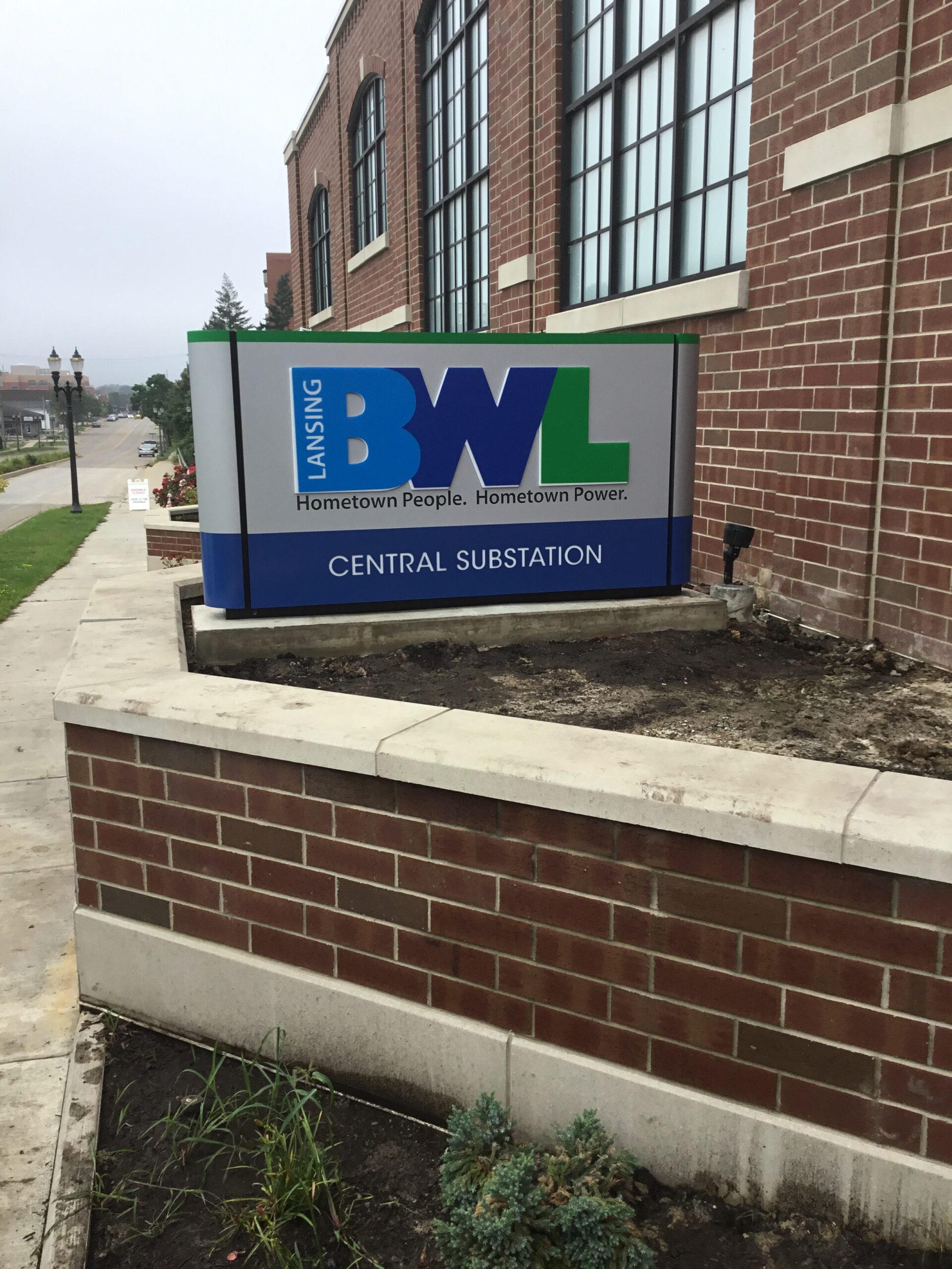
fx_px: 1137
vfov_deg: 58.4
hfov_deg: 45.4
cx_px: 476
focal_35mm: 31
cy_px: 634
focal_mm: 3.3
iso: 25
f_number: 2.4
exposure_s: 1/485
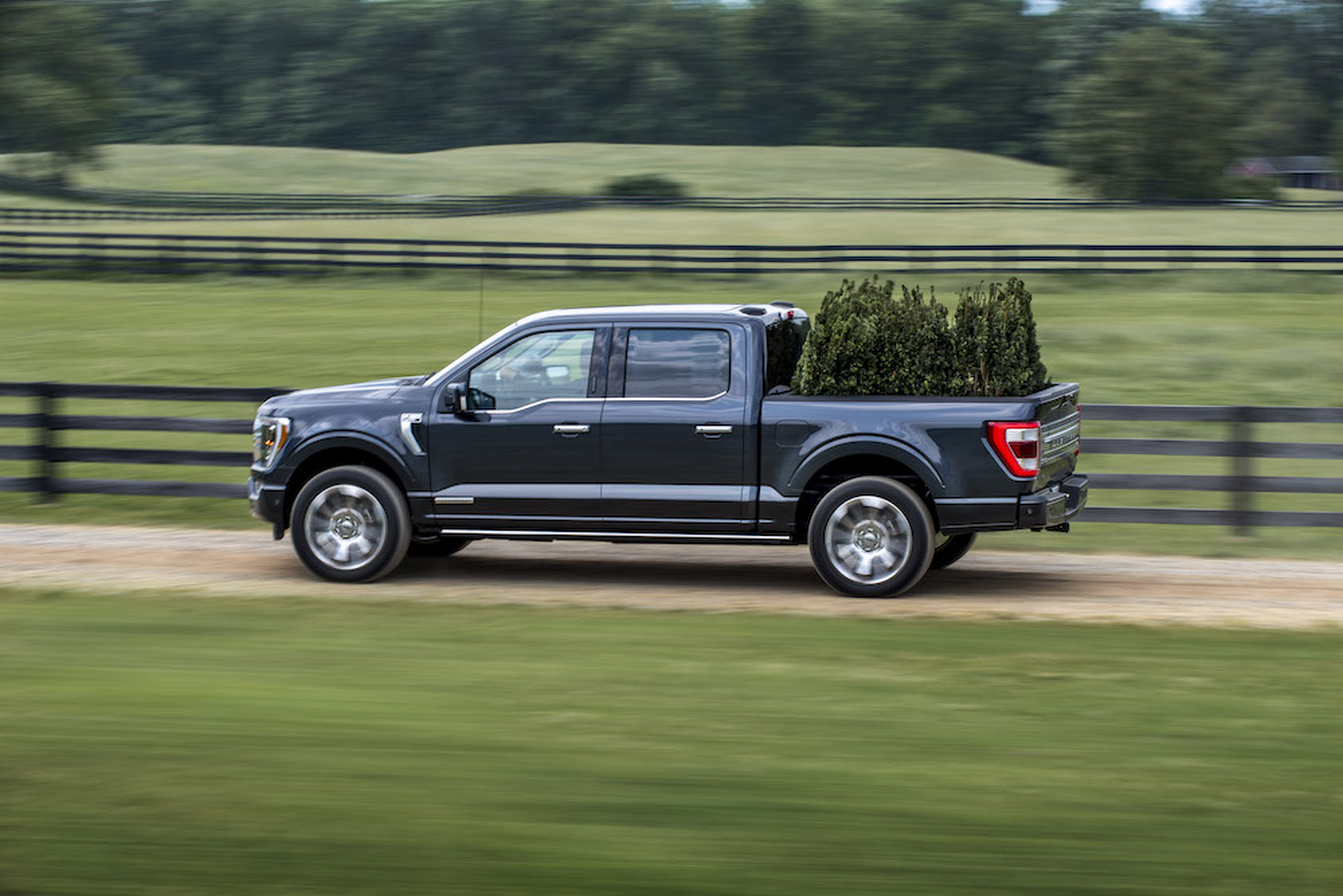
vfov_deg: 13.0
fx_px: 3917
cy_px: 448
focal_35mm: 105
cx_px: 672
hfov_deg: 19.5
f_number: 11
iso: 64
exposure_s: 1/40
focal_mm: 105
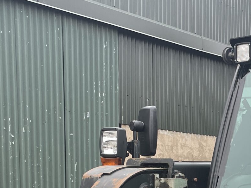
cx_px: 257
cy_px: 258
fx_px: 609
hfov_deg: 22.3
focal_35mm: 84
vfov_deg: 16.4
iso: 64
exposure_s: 1/121
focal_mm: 4.2
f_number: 1.6
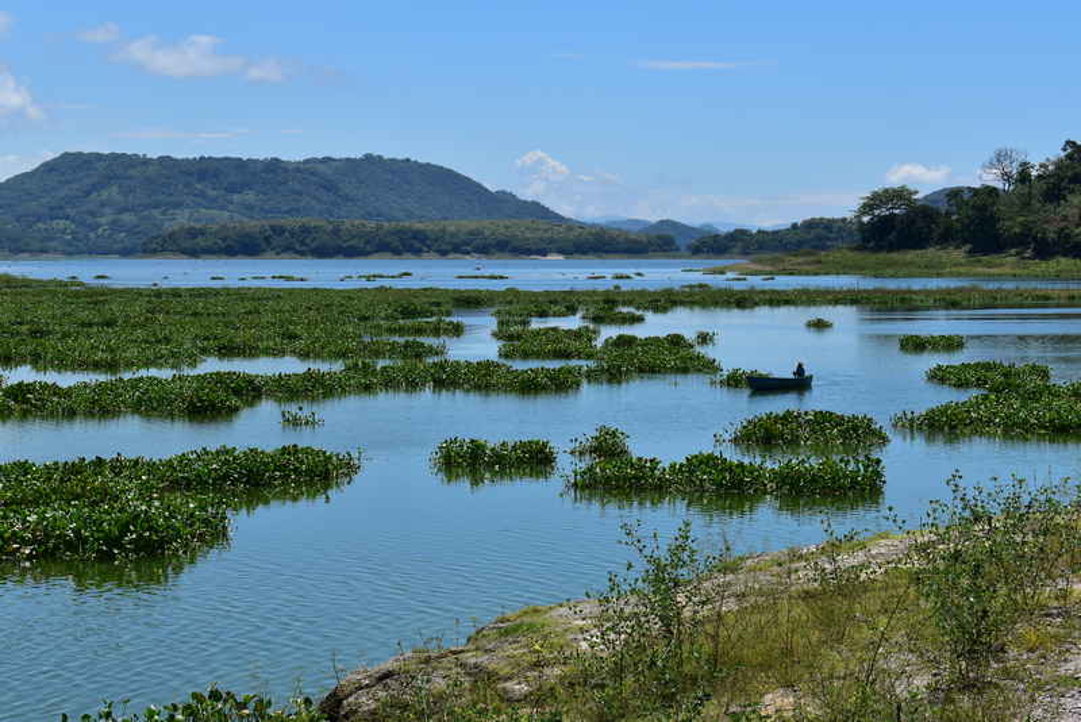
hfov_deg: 24.6
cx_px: 540
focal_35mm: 82
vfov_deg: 16.6
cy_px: 361
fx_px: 2478
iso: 280
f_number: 11
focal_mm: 55
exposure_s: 1/500
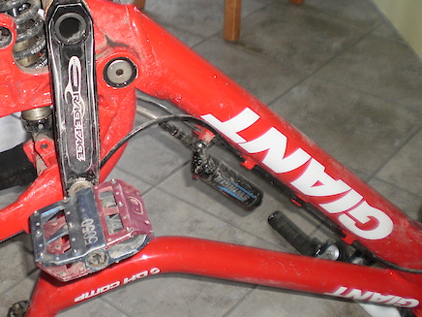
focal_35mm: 66
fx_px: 805
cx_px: 38
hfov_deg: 28.2
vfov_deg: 22.2
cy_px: 112
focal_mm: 6.3
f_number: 3.1
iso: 125
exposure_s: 1/30
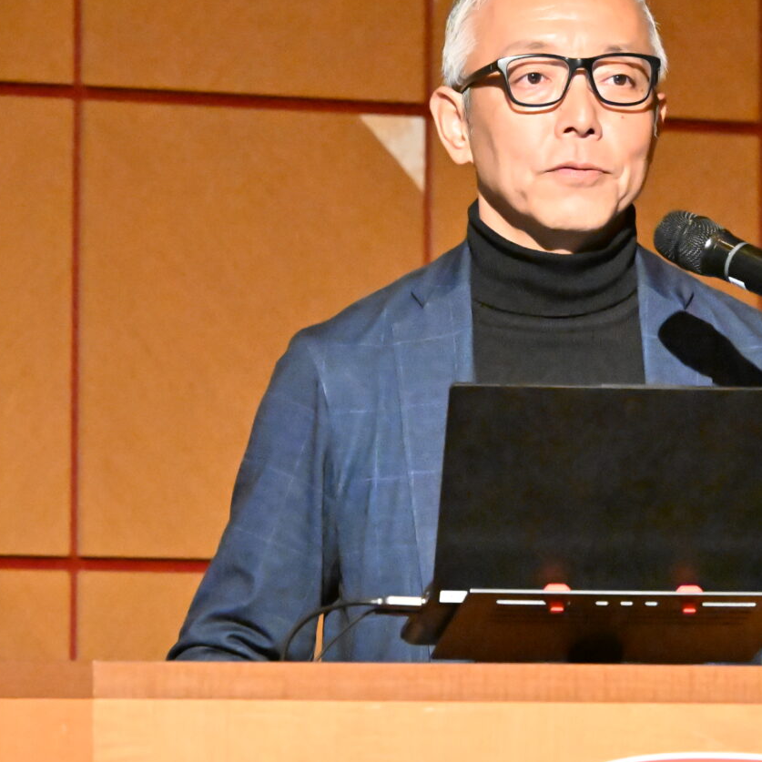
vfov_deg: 3.7
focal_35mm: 468
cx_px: 584
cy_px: 301
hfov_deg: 3.7
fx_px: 11655
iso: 25600
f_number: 6.3
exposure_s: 1/160
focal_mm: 200
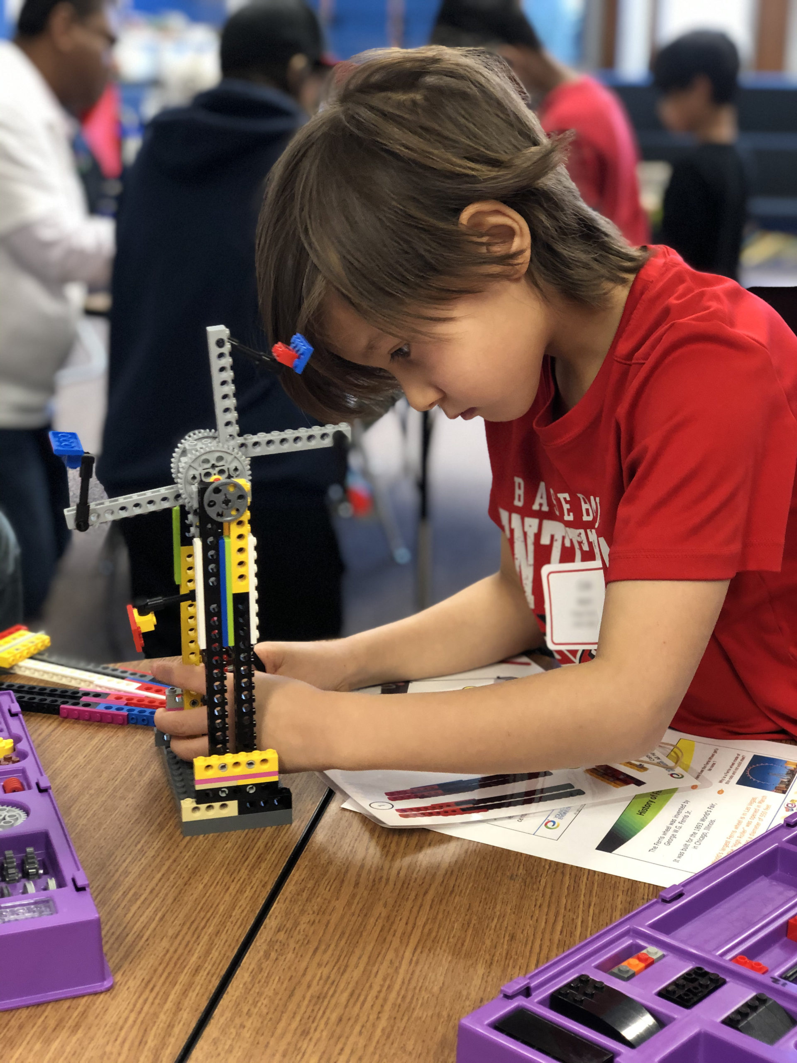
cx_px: 398
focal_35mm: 52
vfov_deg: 36.8
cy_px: 532
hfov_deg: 28.0
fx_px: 1596
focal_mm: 6
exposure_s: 1/30
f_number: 2.4
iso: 125
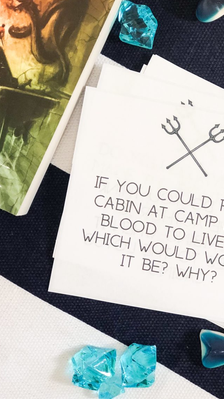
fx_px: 919
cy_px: 175
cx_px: 199
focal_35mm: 87
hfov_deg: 13.8
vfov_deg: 24.4
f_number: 2.8
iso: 32
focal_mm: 6.6
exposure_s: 1/30
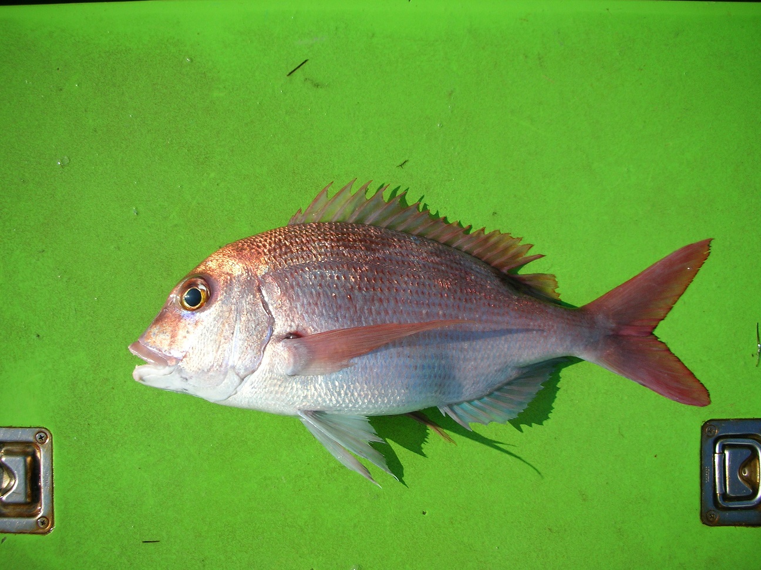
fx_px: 769
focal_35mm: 35
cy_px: 285
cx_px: 380
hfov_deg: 52.6
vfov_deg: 40.7
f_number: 8.5
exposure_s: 1/91.3
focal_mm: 5.8
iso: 50
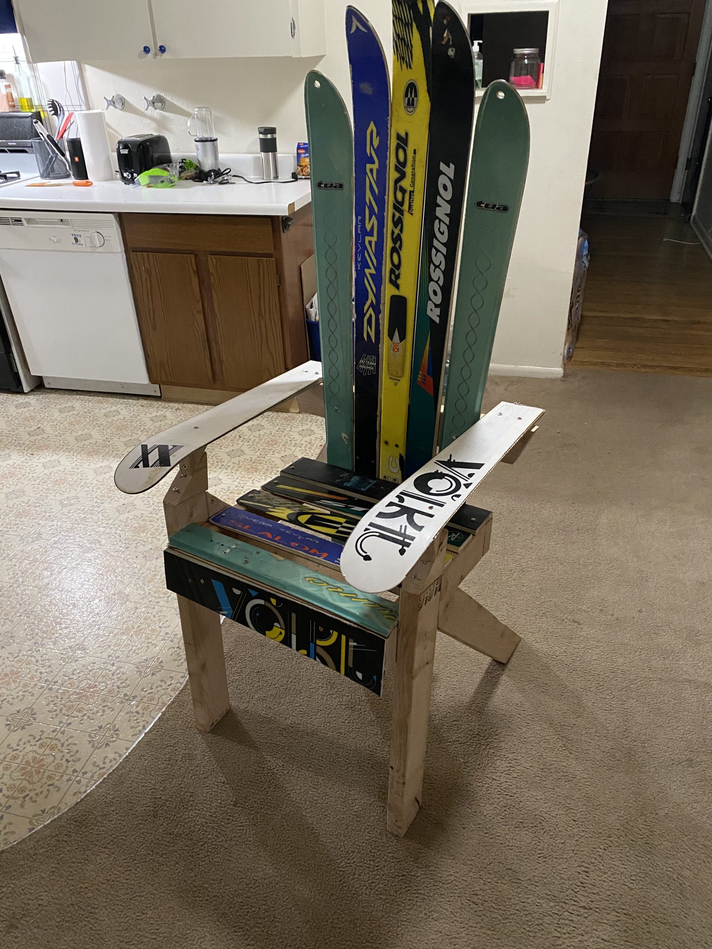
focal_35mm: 26
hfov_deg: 53.1
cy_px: 474
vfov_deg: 67.3
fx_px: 713
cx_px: 356
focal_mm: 4.25
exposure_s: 1/30
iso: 640
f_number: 1.8
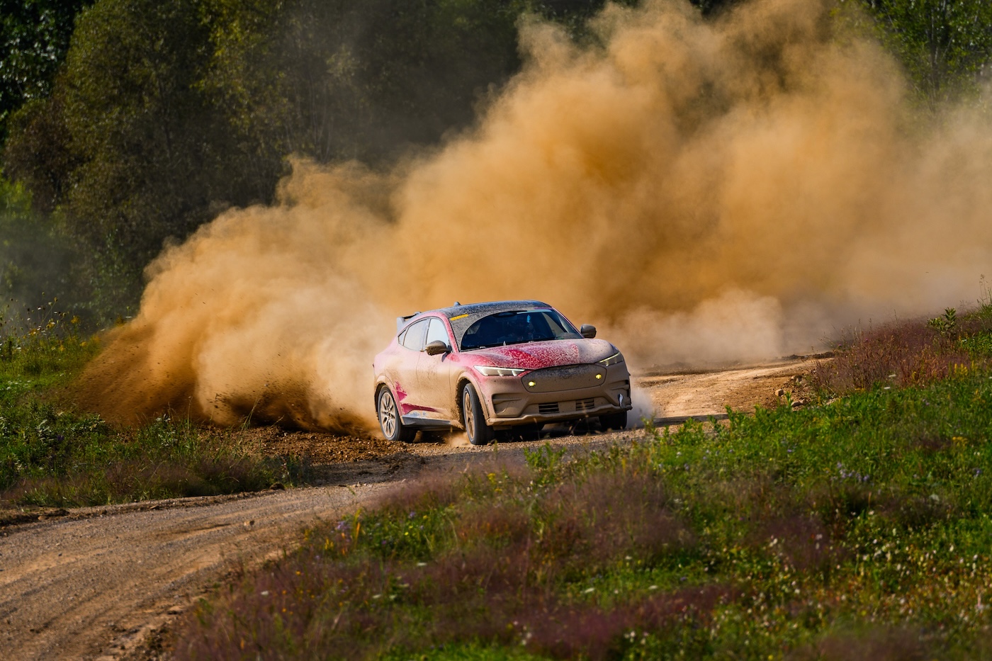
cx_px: 496
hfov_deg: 3.4
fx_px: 16530
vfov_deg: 2.3
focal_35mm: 600
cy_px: 330
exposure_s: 1/320
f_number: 4.5
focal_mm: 400
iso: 100
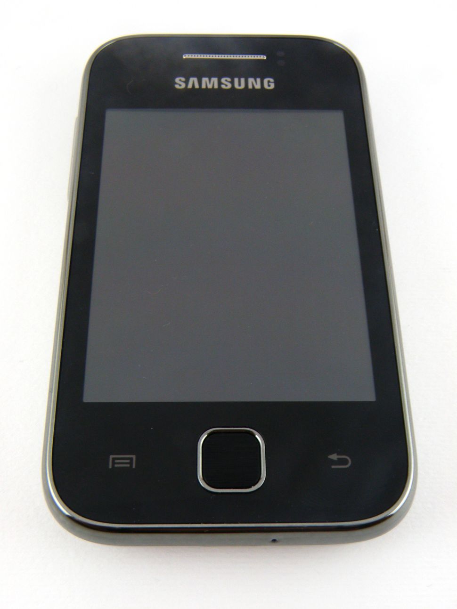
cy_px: 304
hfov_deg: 32.2
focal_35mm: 45
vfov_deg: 42.1
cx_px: 228
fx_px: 792
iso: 100
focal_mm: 8.06
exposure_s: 1/13
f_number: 8
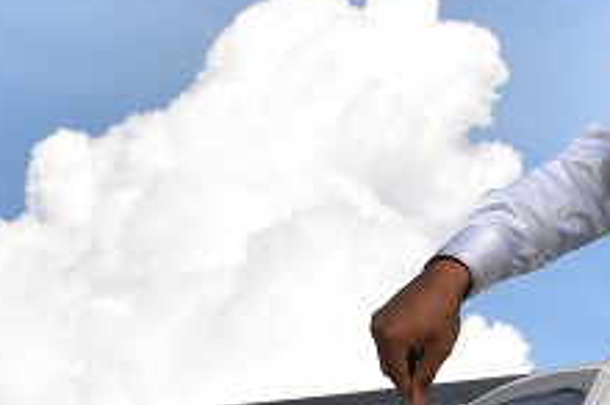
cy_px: 730
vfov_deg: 5.0
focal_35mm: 273
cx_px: 879
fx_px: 4619
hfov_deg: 7.4
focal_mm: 40
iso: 100
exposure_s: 1/200
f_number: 11
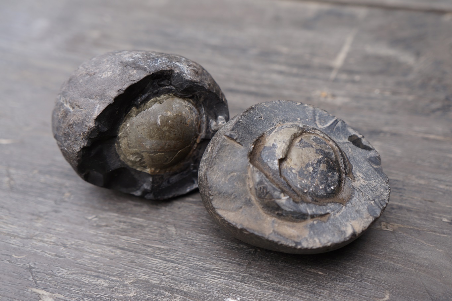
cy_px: 150
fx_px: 546
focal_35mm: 44
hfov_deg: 45.0
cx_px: 226
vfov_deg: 30.8
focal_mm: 29
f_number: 4.5
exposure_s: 1/80
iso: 100
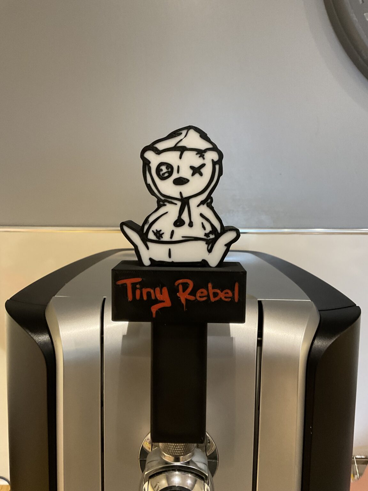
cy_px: 246
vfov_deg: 61.7
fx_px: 411
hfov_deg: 48.2
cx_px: 184
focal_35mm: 29
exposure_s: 1/60
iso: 250
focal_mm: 3
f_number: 1.8
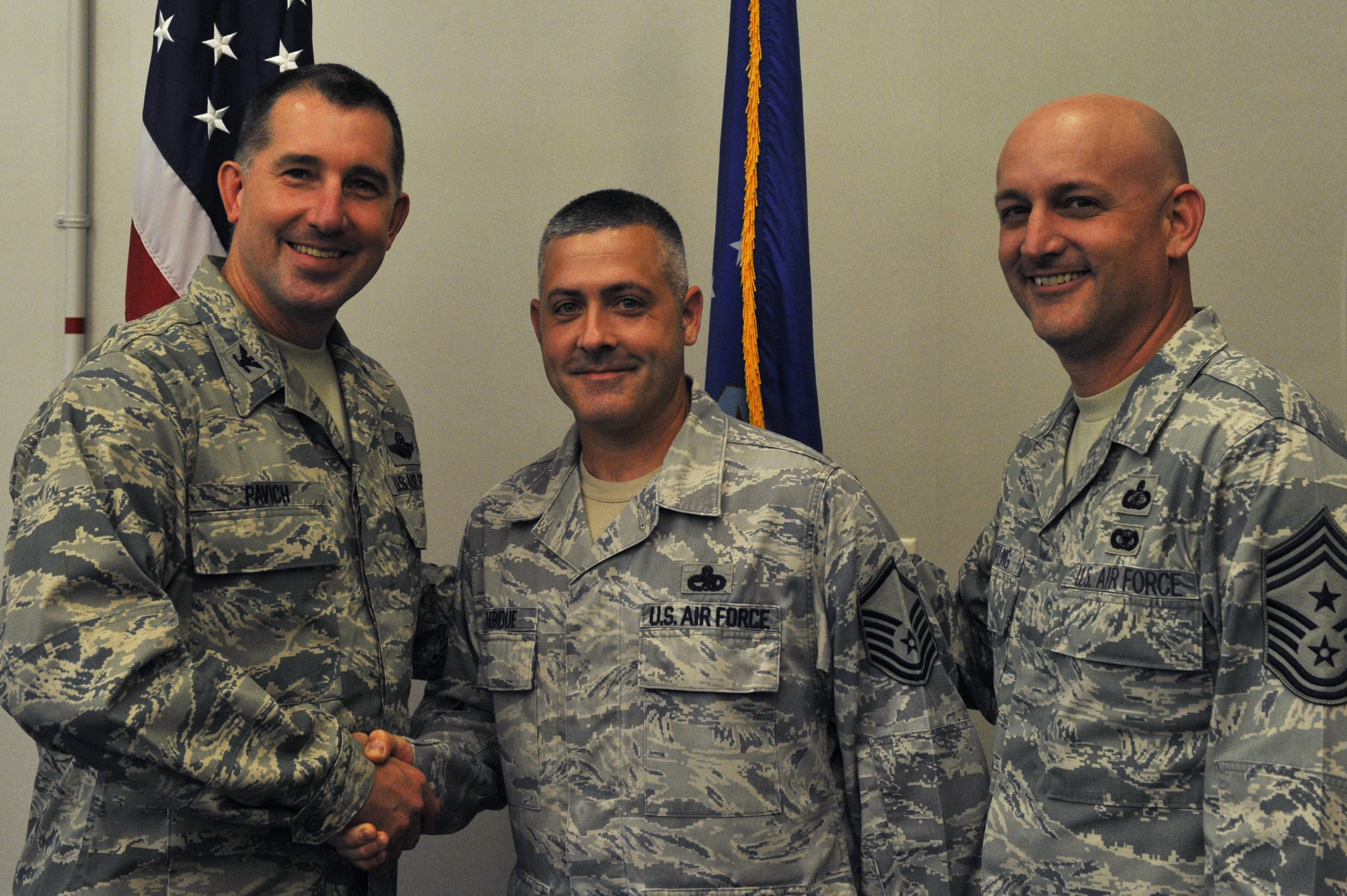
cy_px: 448
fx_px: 1421
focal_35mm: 38
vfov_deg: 35.0
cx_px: 674
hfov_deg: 50.7
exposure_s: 1/160
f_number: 5.6
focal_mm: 38
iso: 1600
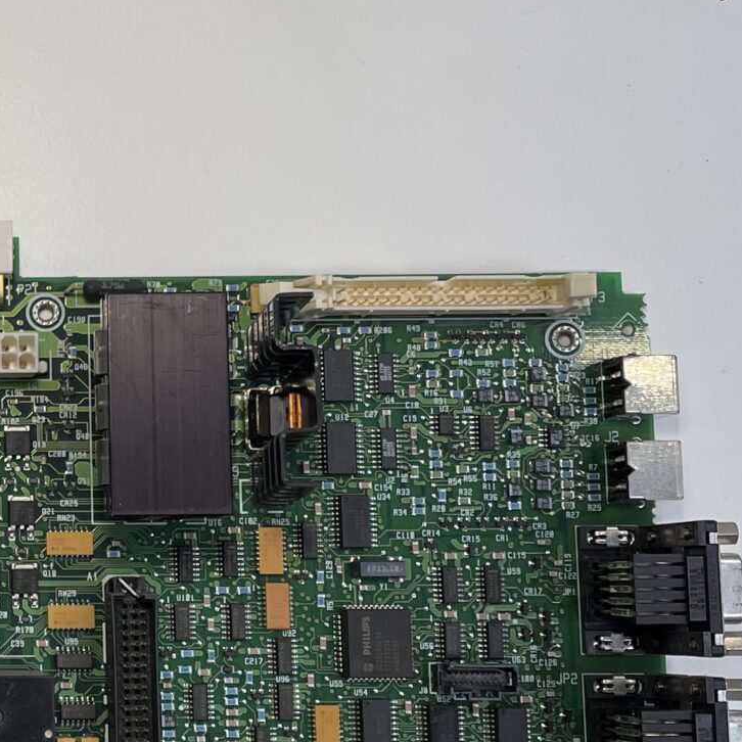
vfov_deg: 21.4
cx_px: -216
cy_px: 415
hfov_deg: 19.7
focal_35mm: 81
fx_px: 1964
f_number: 1.6
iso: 32
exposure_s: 1/139
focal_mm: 4.2
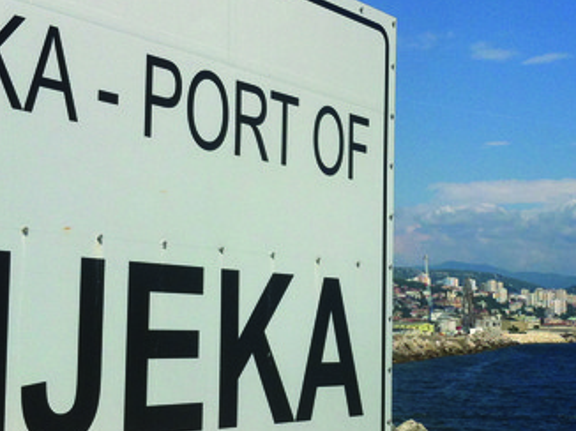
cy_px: 207
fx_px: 1314
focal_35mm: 79
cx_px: 442
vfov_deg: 18.6
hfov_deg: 24.4
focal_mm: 3.85
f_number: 2.8
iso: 80
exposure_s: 1/3016
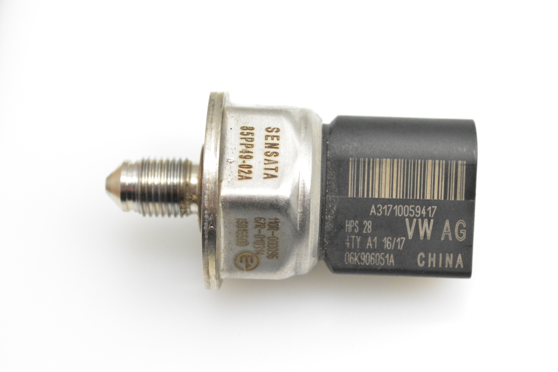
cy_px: 186
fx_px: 1278
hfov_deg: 24.6
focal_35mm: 82
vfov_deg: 16.5
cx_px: 279
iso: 6400
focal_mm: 55
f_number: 9
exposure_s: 1/500
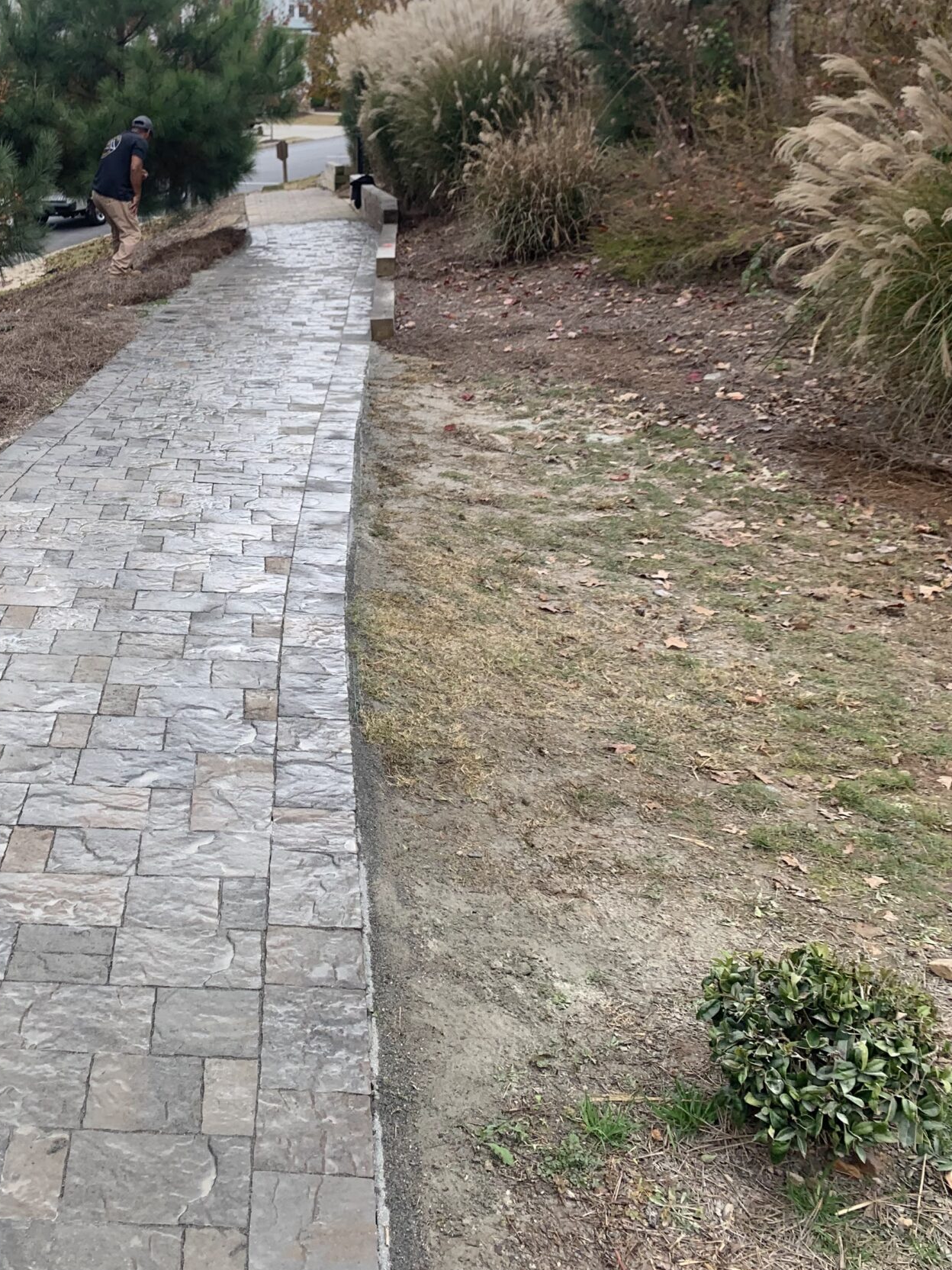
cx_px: 220
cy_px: 414
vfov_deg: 46.0
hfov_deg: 35.1
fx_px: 1467
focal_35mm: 40
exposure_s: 1/502
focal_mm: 4.25
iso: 25
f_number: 1.8
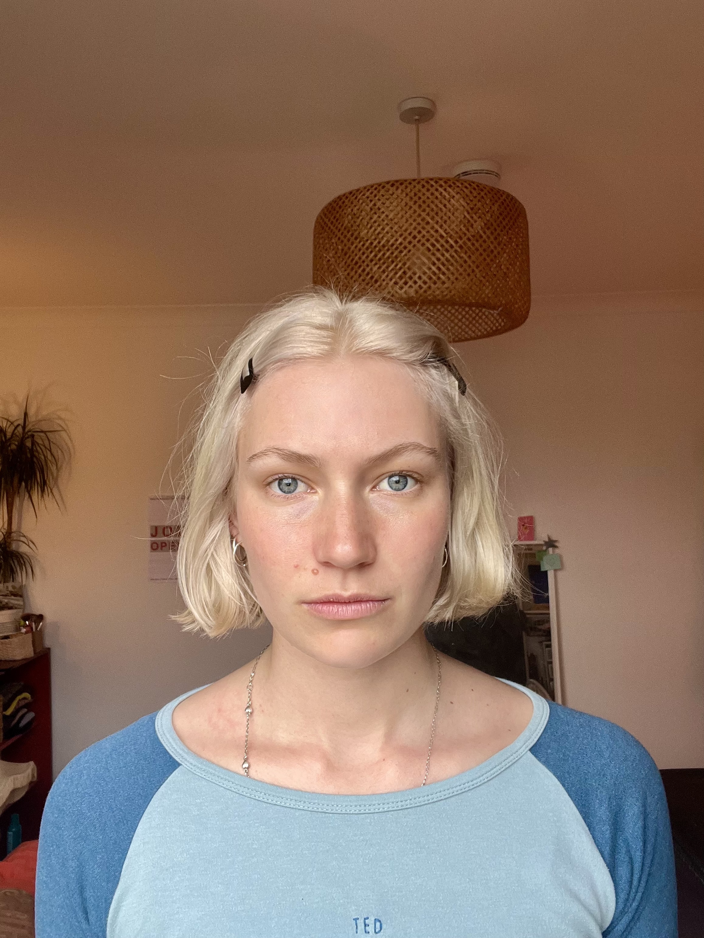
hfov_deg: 46.8
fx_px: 813
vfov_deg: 60.0
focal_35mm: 30
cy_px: 469
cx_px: 352
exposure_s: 1/73
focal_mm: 2.71
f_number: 2.2
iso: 40
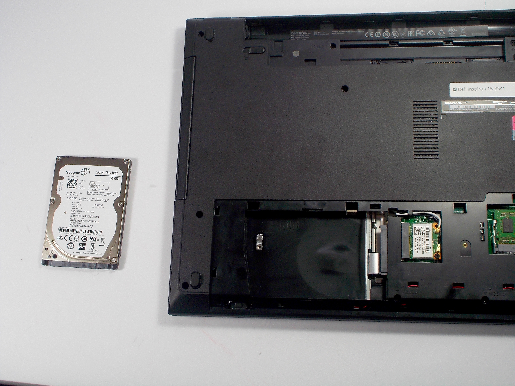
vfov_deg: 32.2
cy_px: 193
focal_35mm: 45
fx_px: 669
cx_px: 258
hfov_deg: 42.1
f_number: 4.2
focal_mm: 6.4
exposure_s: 1/40
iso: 80
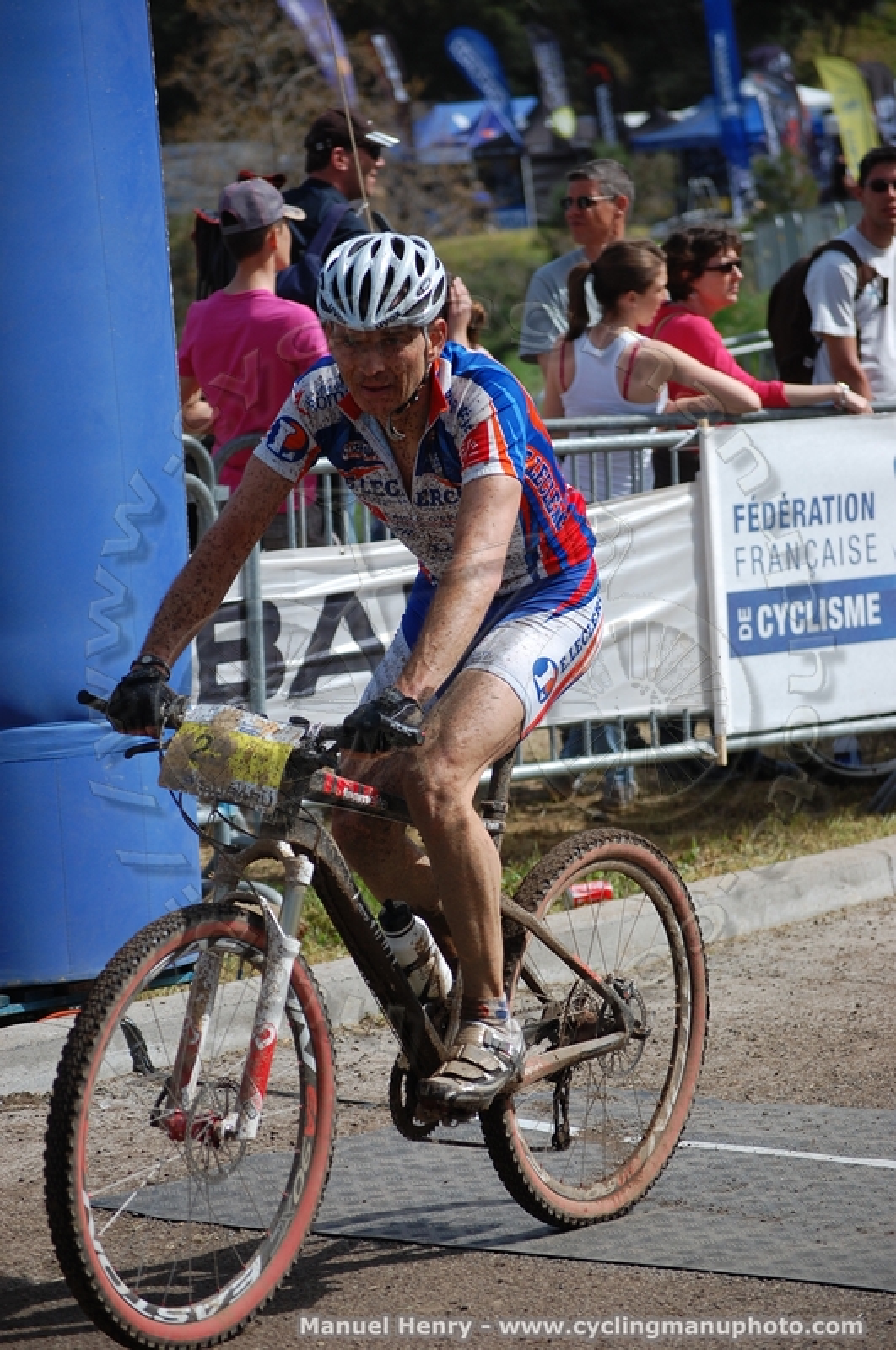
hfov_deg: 10.6
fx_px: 4830
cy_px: 675
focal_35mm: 129
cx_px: 448
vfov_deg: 15.9
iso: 200
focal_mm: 86
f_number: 4.5
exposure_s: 1/1250
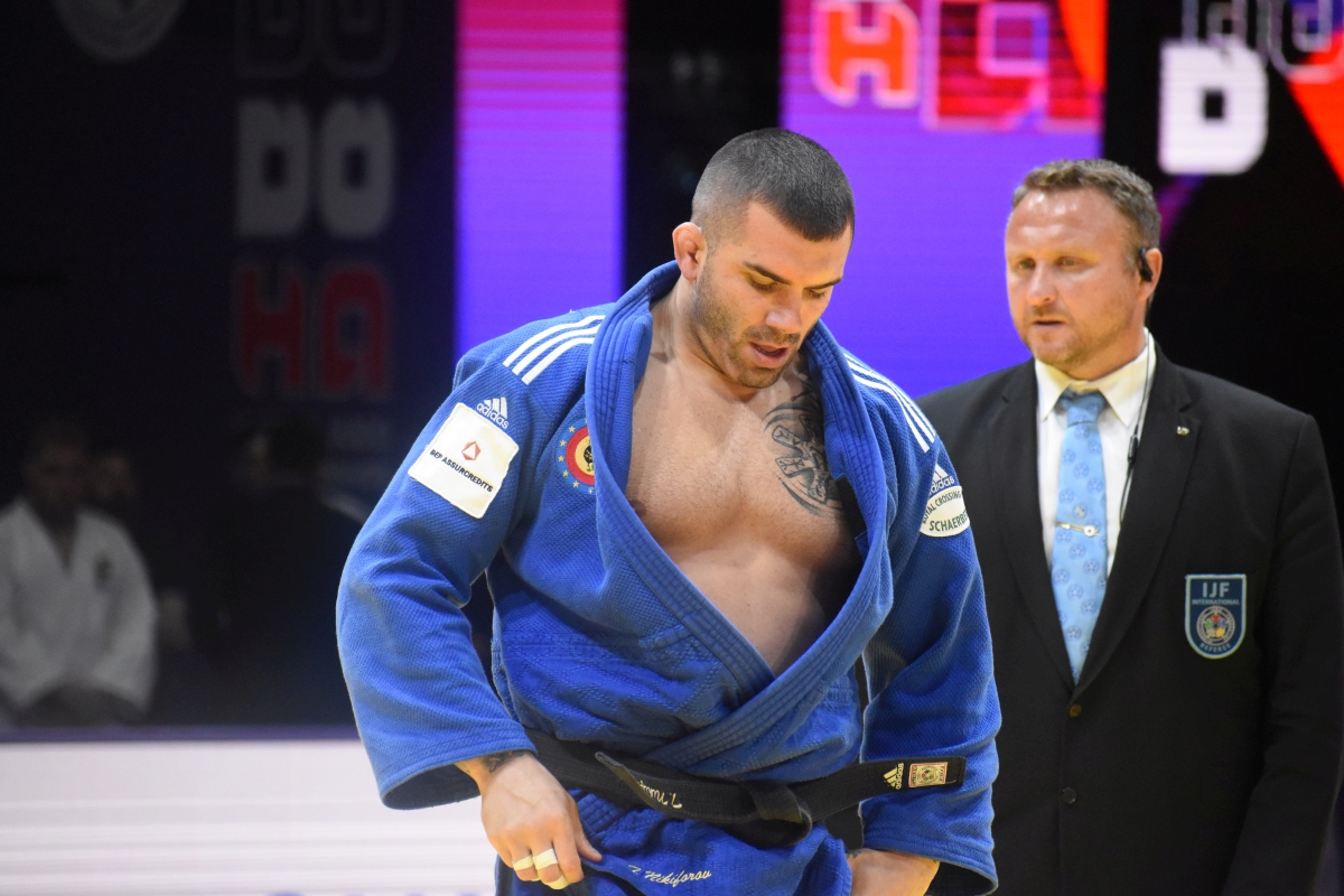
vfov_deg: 4.2
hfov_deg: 6.2
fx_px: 12319
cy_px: 448
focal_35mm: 330
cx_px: 672
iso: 3200
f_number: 5.6
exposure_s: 1/800
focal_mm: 220
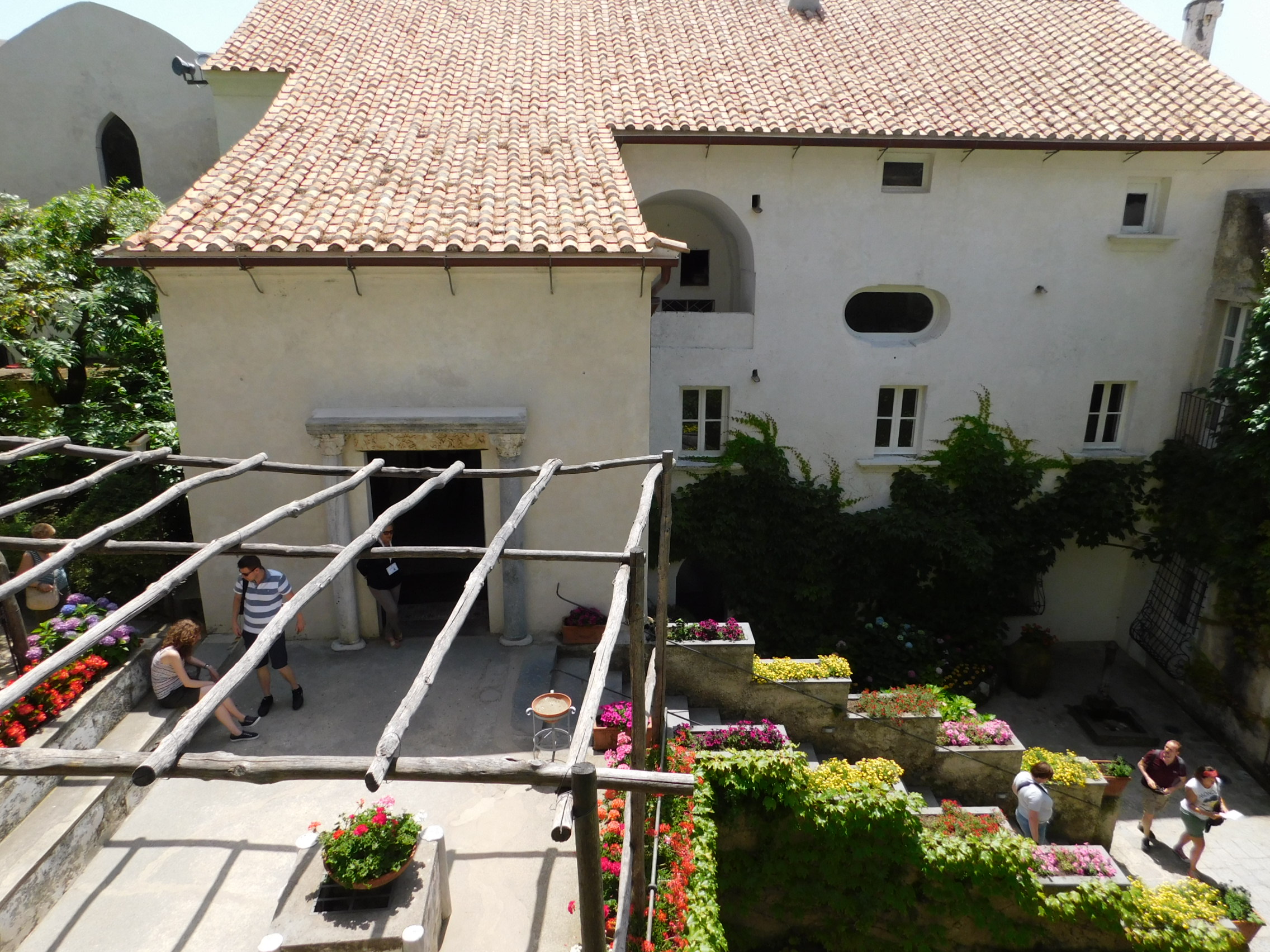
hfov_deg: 73.9
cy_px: 476
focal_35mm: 23
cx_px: 635
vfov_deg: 58.9
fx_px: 844
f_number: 3
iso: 125
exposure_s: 1/1250
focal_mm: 4
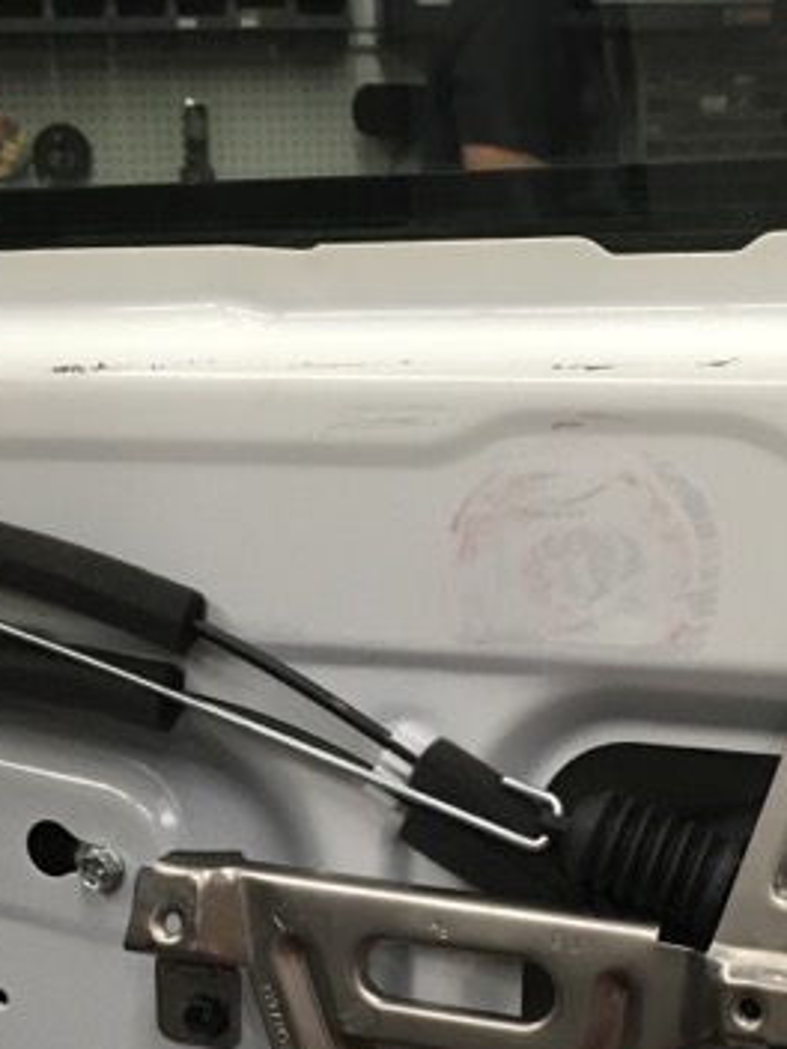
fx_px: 2001
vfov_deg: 28.5
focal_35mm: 66
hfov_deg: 22.3
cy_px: 891
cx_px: 408
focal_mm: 4.15
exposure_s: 1/30
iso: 125
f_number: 2.2
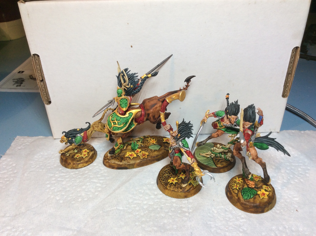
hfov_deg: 56.9
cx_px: 158
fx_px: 292
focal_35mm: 32
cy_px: 118
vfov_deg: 44.1
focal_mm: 3.3
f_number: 2.4
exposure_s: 1/50
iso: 40
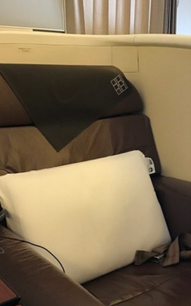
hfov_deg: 27.7
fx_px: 383
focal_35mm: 46
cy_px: 160
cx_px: 132
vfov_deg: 43.5
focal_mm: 3.99
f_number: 1.8
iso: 50
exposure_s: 1/15
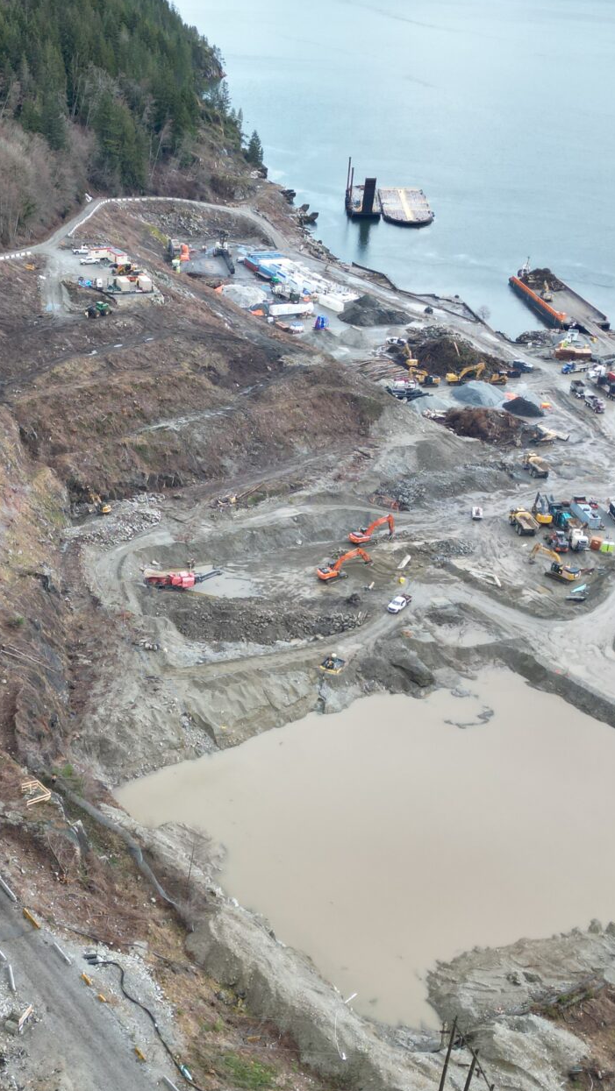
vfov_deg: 47.2
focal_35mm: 43
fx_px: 1246
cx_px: 93
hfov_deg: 27.0
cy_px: 638
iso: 130
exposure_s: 1/800
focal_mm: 6.72
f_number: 1.7
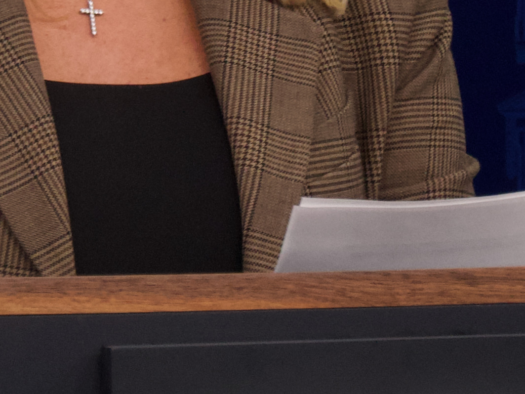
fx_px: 7688
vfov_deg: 2.9
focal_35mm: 507
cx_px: 170
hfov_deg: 3.9
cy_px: -74
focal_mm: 61
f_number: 5.2
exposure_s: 1/100
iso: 800
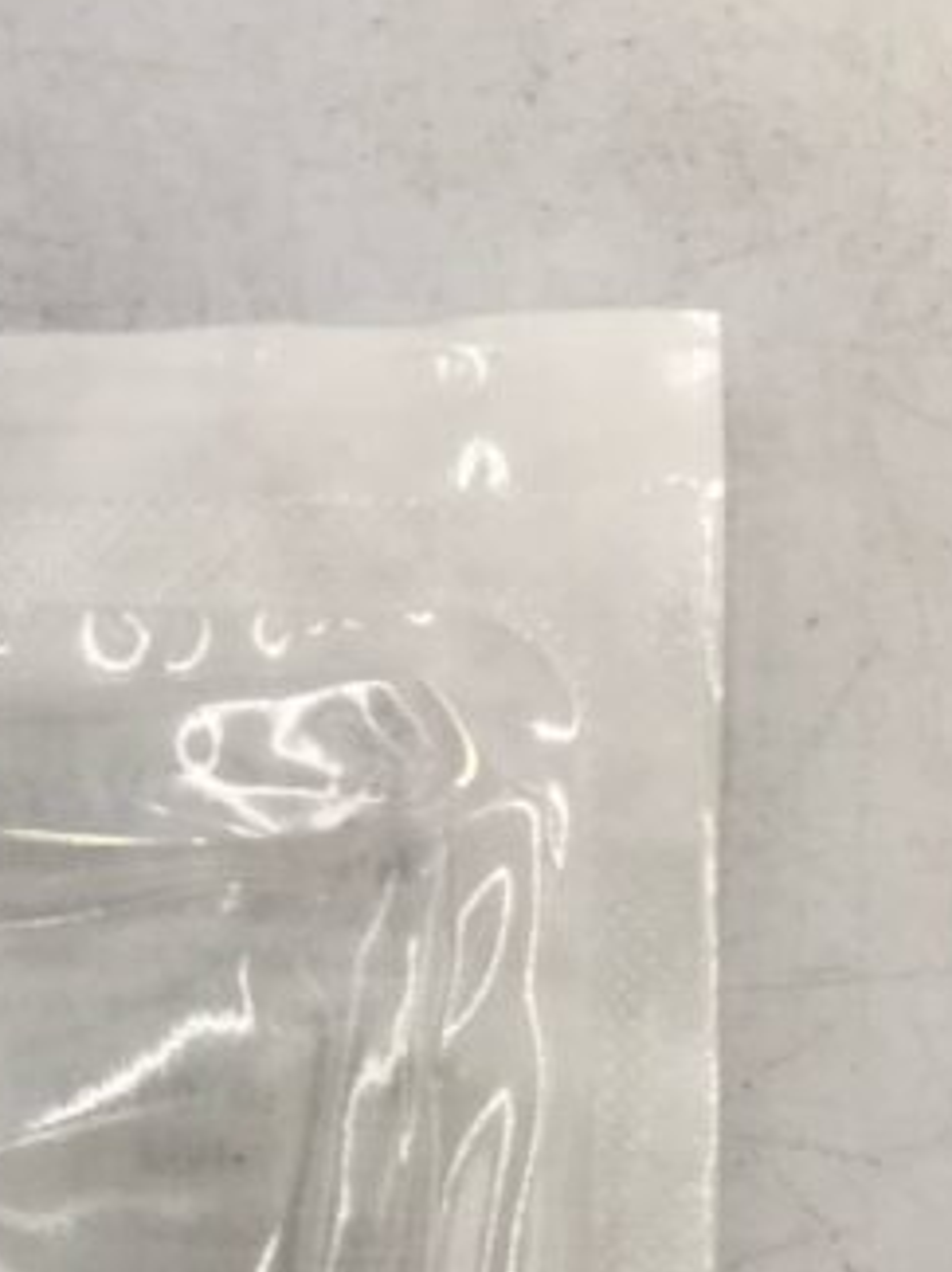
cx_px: -74
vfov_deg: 25.7
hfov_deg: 20.4
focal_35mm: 69
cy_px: 1464
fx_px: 2535
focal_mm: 3.99
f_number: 1.8
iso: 25
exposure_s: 1/60
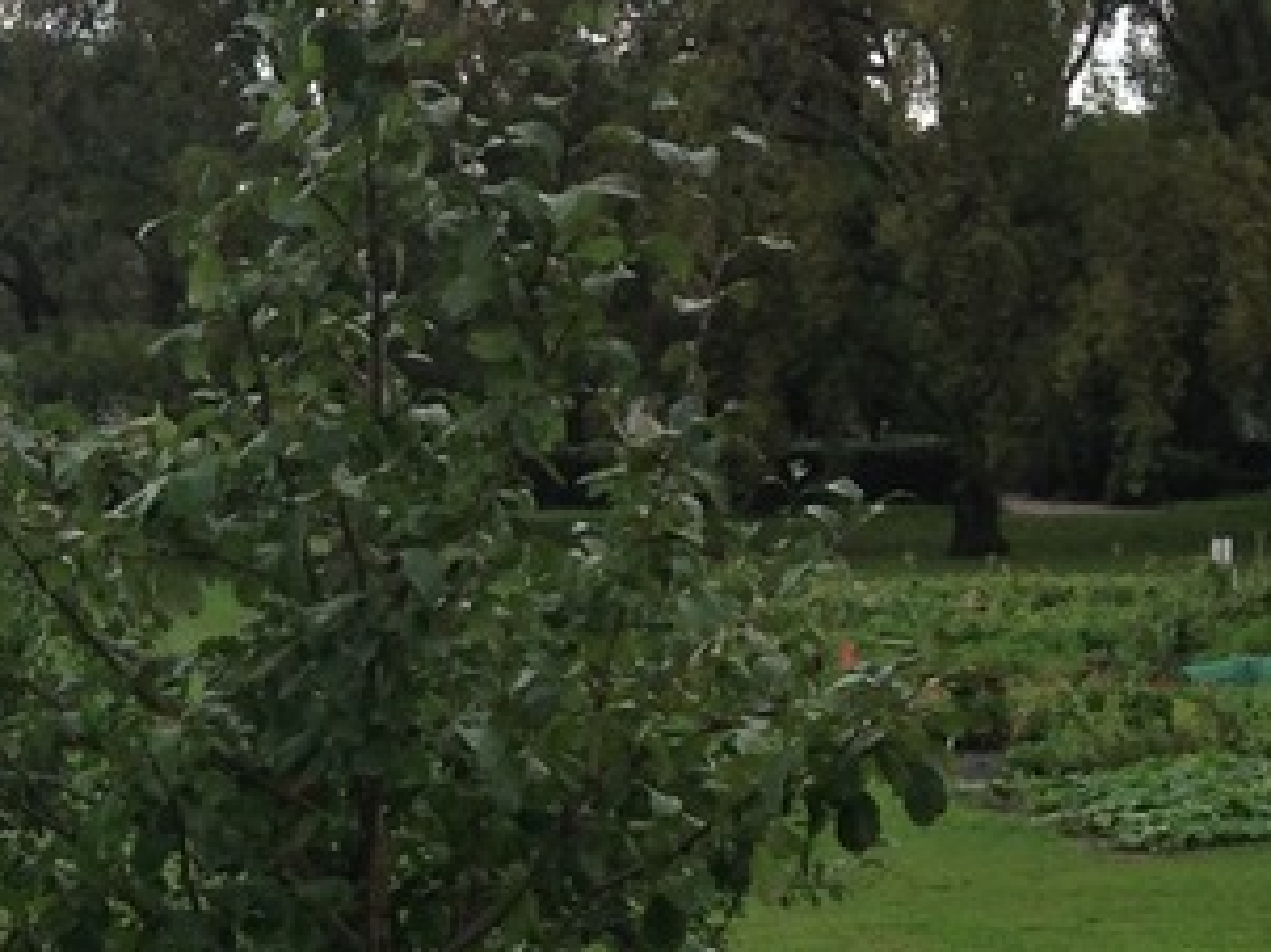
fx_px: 5136
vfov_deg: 10.4
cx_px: -404
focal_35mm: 140
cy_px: 1238
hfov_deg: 13.6
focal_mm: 4.12
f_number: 2.4
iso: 50
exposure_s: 1/1153
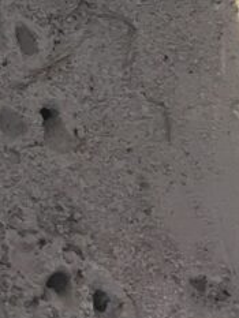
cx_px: -361
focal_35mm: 191
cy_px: -513
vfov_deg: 9.0
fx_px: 1757
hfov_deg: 7.2
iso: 32
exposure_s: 1/120
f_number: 2.2
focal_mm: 4.15
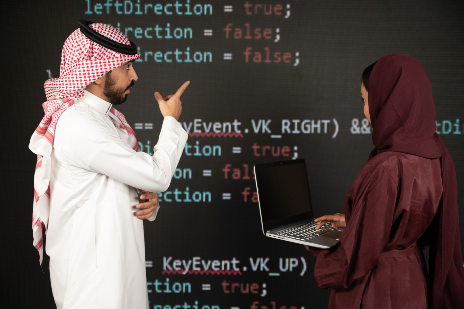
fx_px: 541
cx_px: 232
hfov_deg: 46.4
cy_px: 154
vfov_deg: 31.9
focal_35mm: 42
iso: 320
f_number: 2.8
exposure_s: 1/160
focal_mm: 42
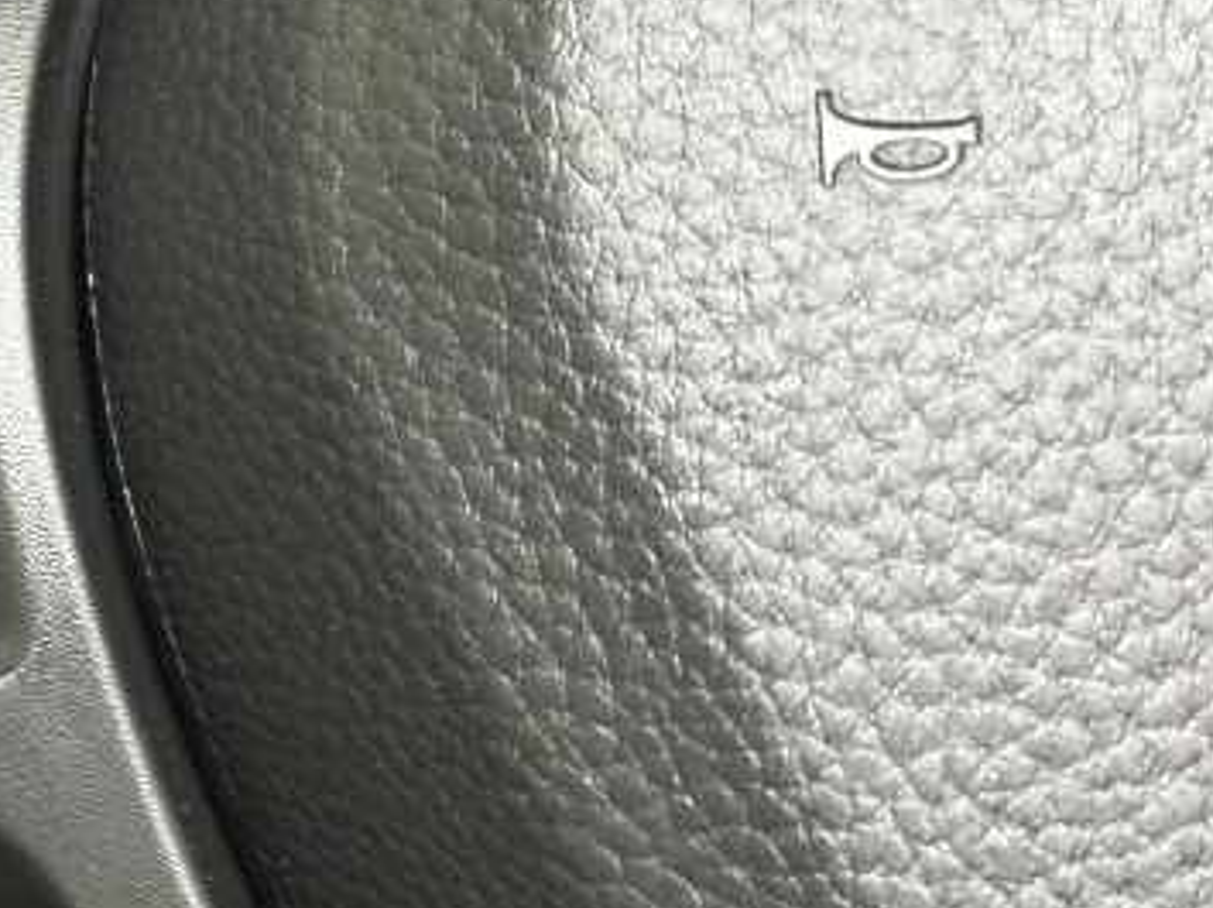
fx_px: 4867
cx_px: -528
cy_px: 219
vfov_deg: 10.6
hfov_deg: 13.5
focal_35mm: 139
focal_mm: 6.86
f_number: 1.78
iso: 320
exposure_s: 1/40
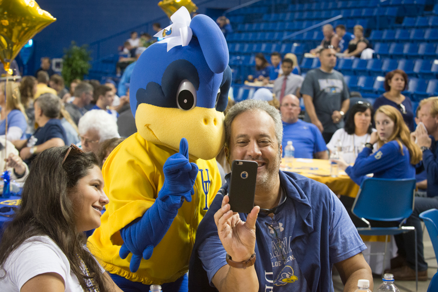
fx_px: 851
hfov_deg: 28.8
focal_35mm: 70
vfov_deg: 19.4
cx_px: 219
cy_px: 146
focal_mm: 70
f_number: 5.6
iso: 3200
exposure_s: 1/125
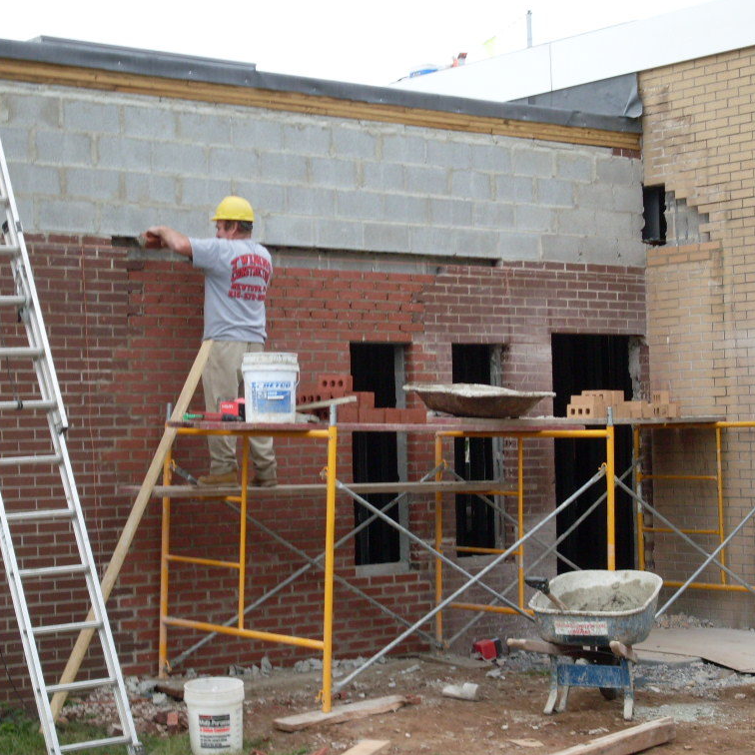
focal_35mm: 85
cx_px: 357
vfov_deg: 20.4
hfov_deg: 20.4
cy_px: 373
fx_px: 2097
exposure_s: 1/180
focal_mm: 11.7
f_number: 3.7
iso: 80
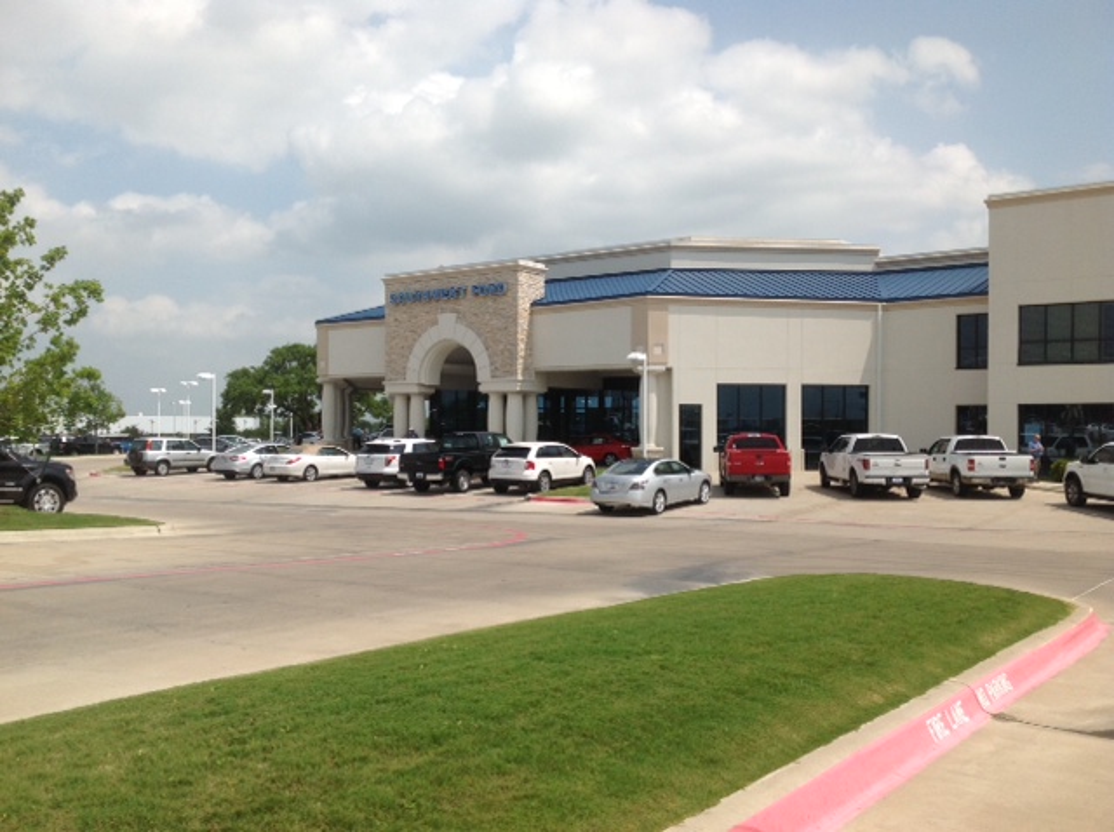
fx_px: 1125
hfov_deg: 52.7
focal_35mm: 35
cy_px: 416
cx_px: 557
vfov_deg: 40.6
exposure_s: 1/3367
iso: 50
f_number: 2.4
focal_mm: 4.28
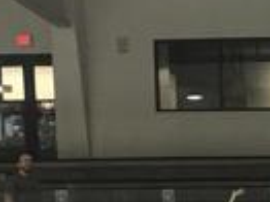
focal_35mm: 118
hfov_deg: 15.2
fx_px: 920
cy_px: 367
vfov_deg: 11.6
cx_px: 427
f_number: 1.8
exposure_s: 1/30
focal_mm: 3.99
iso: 32
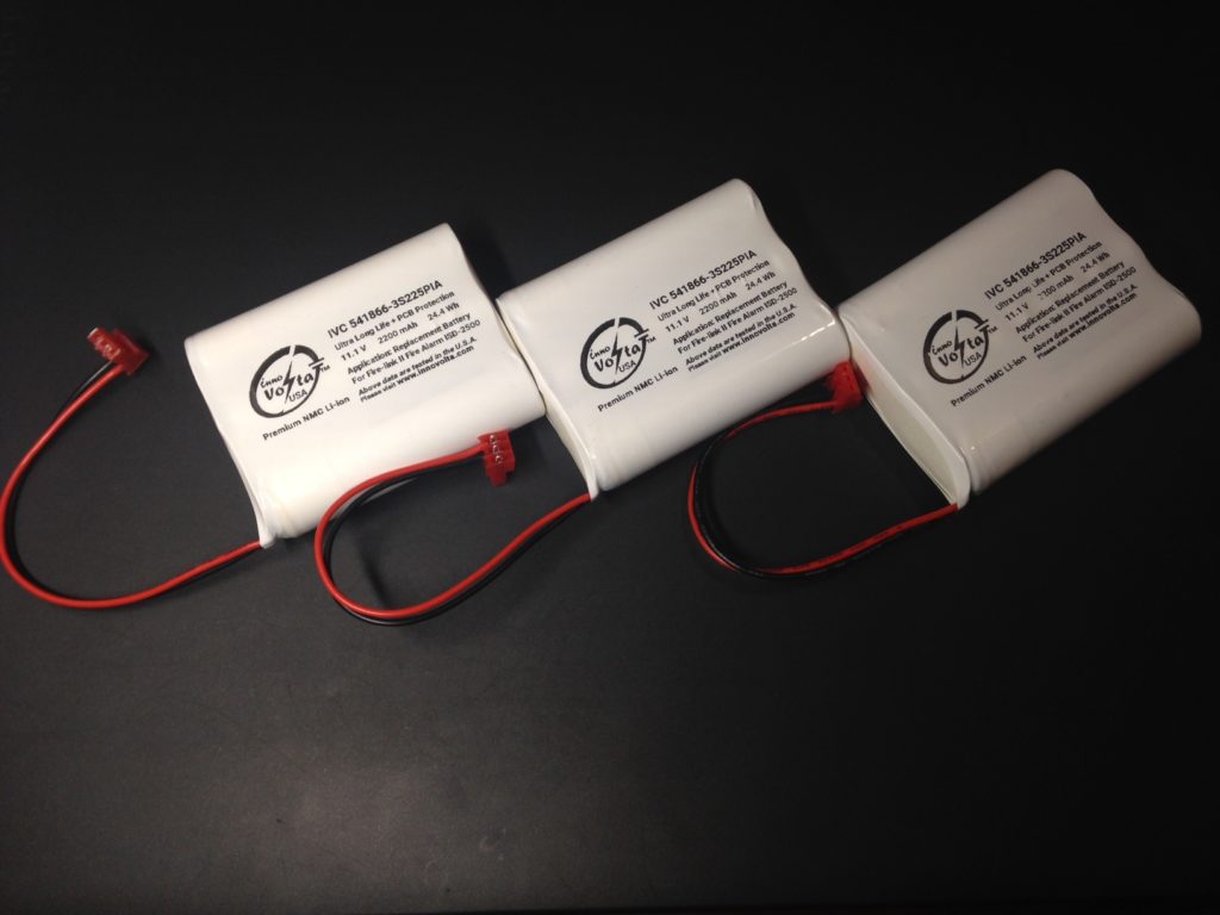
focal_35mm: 33
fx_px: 1163
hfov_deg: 55.4
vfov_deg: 42.9
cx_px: 610
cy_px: 458
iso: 50
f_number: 2.4
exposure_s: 1/60
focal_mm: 4.12
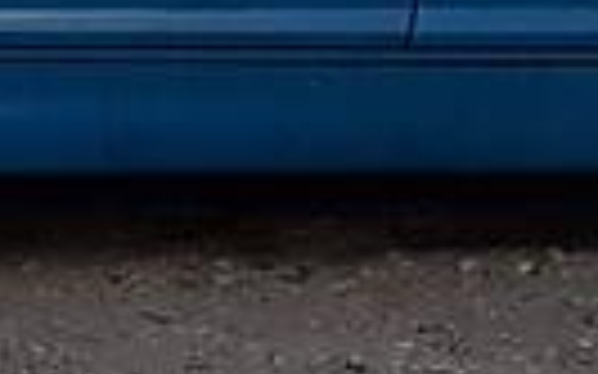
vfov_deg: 6.1
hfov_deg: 9.5
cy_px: -131
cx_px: -445
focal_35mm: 212
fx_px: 3454
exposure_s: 1/50
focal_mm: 4.2
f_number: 1.7
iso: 100
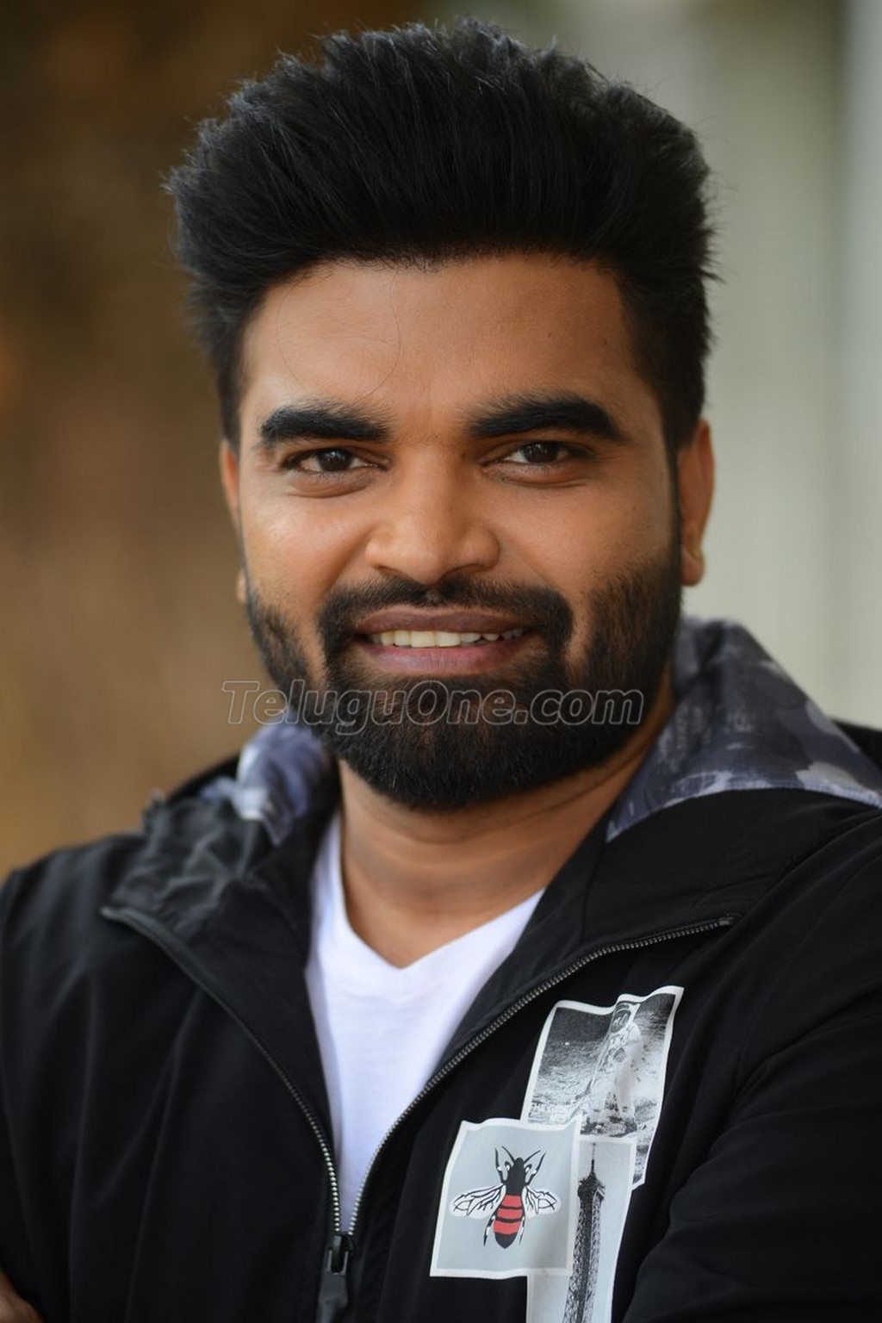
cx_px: 441
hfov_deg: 6.9
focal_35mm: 200
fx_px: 7349
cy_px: 662
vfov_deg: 10.3
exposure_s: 1/125
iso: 125
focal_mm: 200
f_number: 11
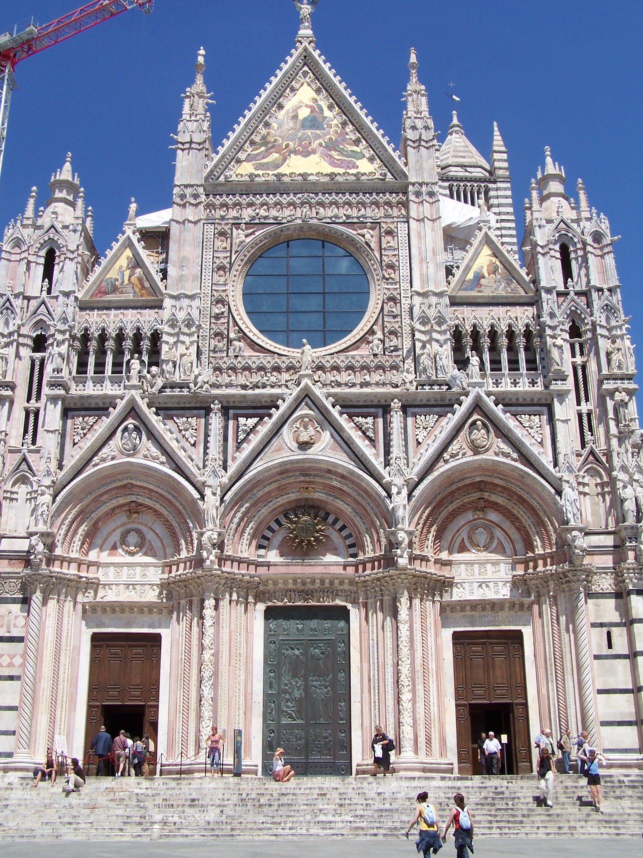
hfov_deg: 37.7
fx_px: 941
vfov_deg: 49.0
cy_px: 429
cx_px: 322
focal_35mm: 38
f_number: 5.6
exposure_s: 1/500
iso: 80
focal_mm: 6.3
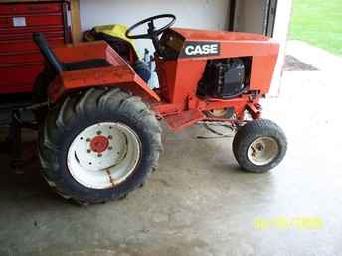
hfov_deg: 51.4
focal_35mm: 36
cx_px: 171
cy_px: 128
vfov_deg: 39.7
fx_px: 356
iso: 80
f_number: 2.8
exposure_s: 1/60
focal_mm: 7.54
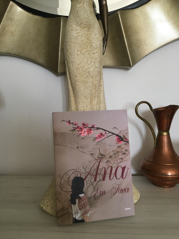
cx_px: 90
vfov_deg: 61.7
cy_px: 120
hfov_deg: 48.2
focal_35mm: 29
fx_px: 200
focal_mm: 4.15
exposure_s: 1/33
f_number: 2.2
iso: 125
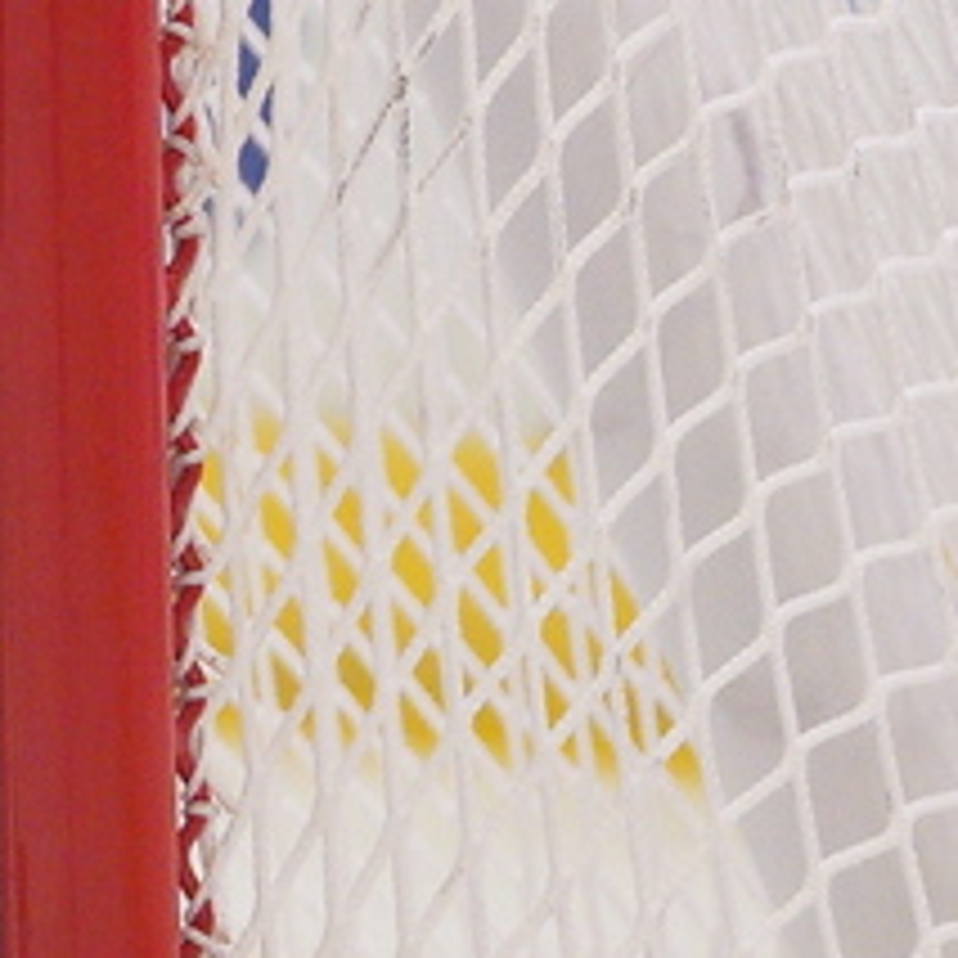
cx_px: -2051
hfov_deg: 1.1
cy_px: -1104
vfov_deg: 1.1
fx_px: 51224
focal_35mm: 1636
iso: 2000
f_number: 2.8
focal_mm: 200
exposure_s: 1/800
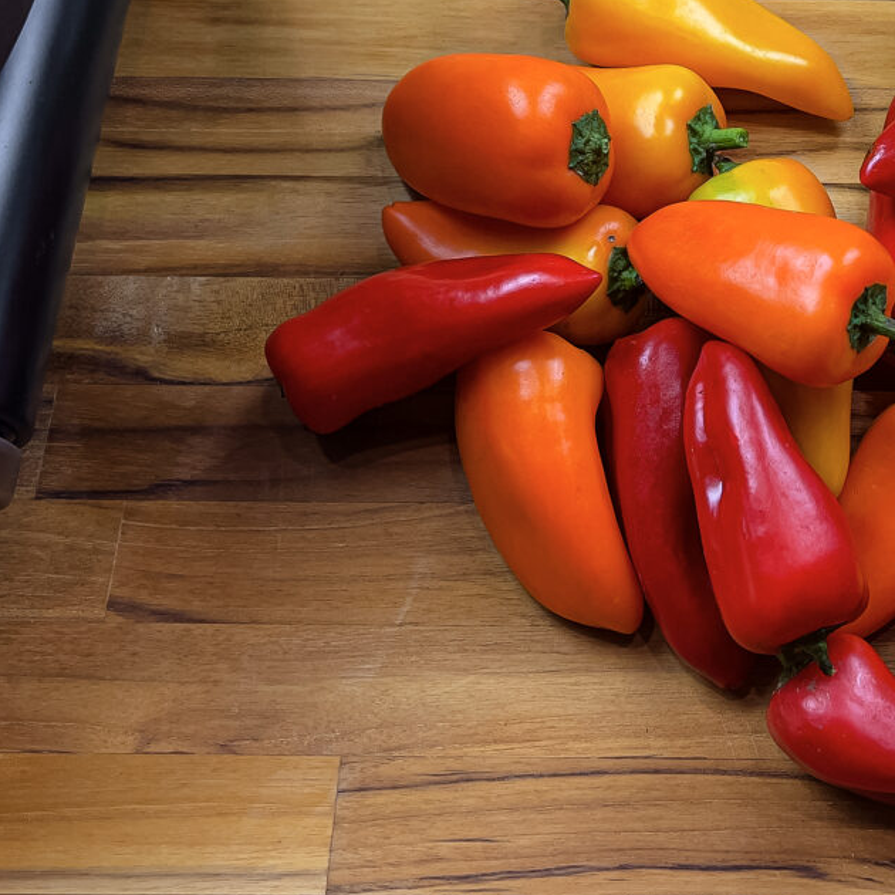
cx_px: 793
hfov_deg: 29.4
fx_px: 1638
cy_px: 188
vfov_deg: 29.9
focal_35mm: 56
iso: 64
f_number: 1.5
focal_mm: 5.7
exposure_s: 1/120
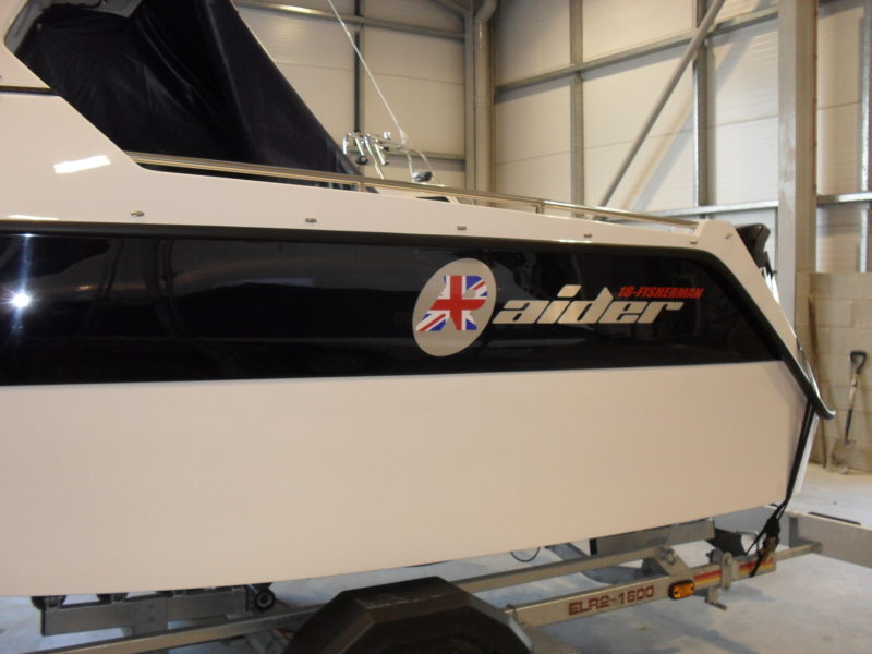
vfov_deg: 40.7
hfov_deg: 52.6
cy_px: 327
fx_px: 882
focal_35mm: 35
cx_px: 436
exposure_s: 1/45
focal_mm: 6.3
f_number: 3.2
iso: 200
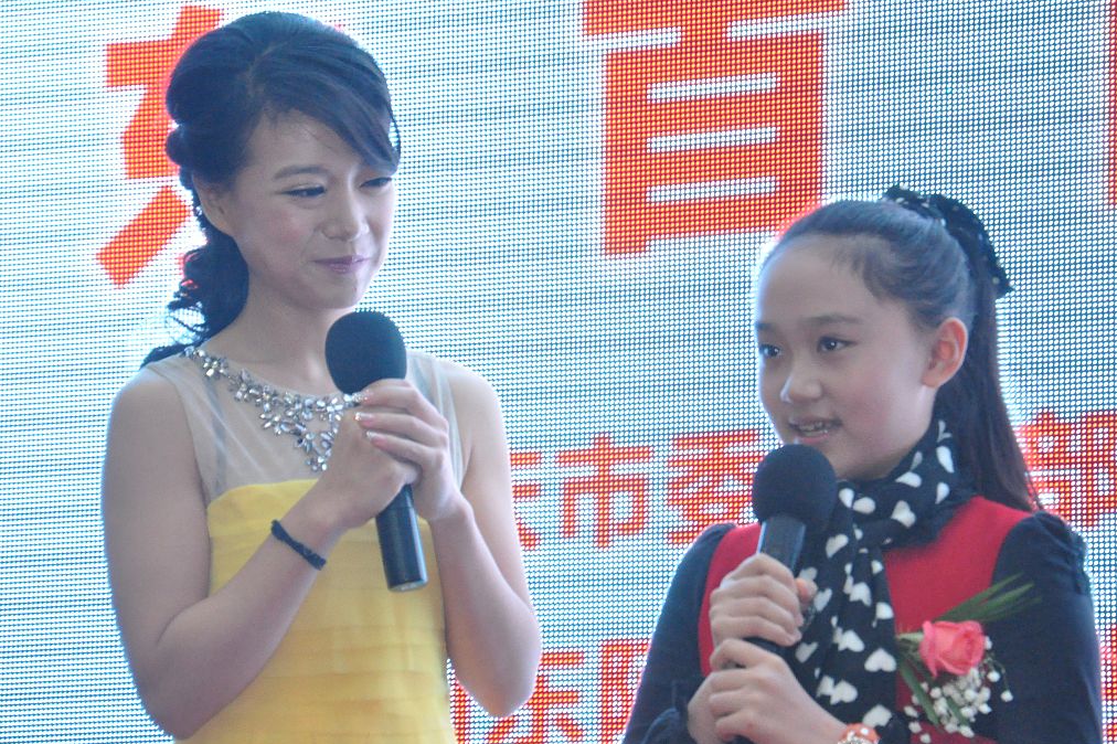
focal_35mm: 187
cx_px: 555
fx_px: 5787
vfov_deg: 7.4
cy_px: 375
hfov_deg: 11.0
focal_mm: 105
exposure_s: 1/200
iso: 3200
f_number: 5.6
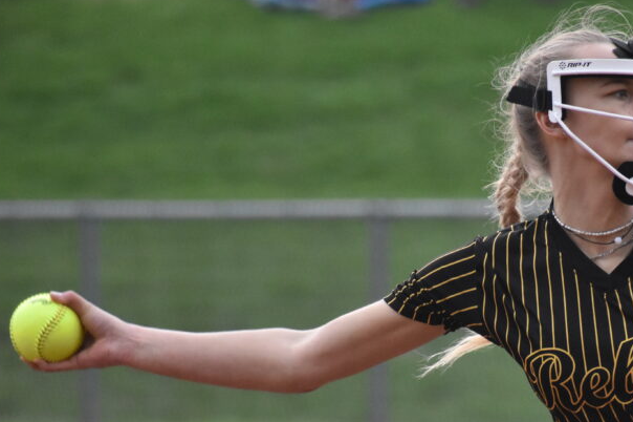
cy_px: 313
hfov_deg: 2.5
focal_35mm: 820
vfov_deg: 1.7
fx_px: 14410
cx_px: 544
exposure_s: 1/4000
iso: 3200
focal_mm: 300
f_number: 6.3
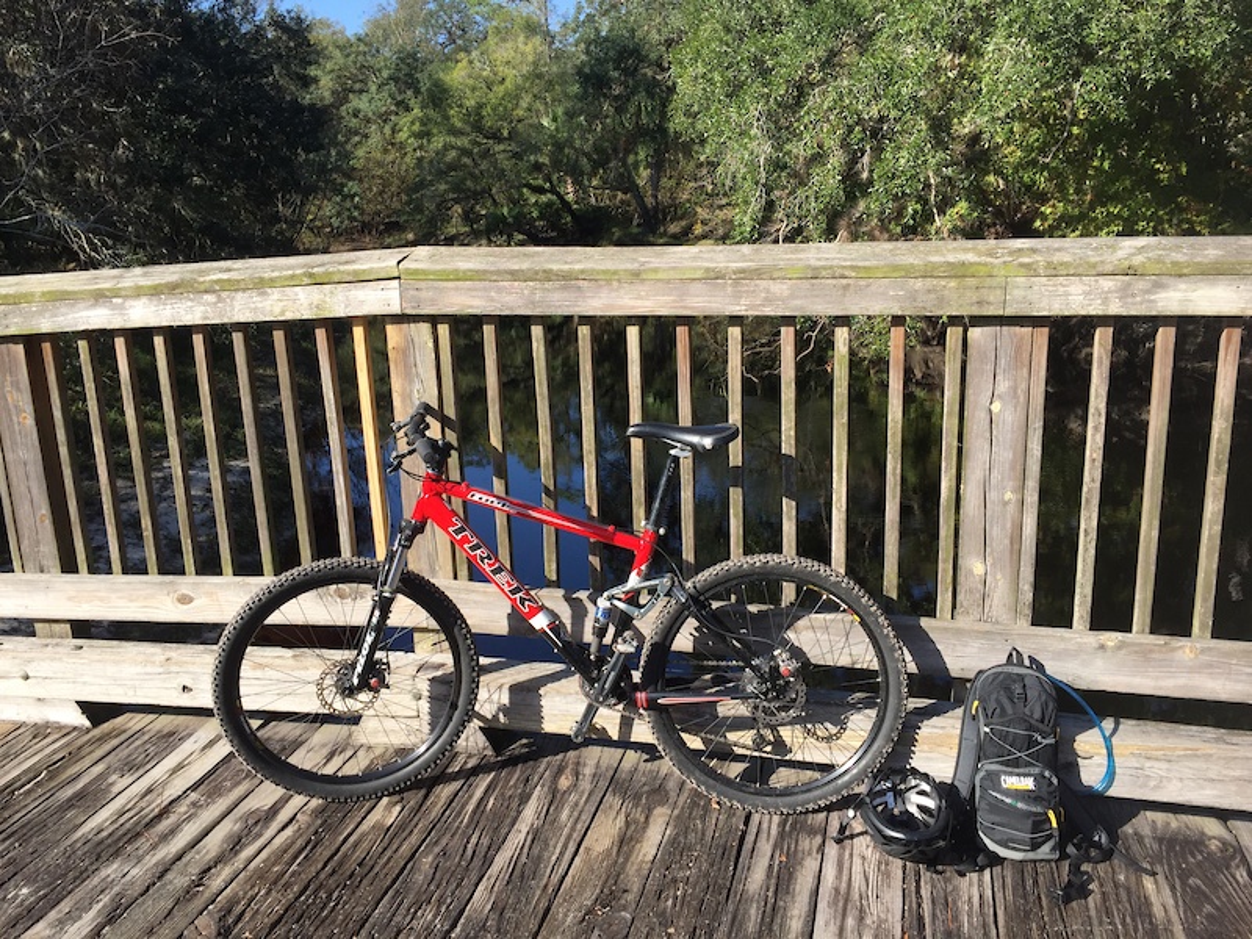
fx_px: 1049
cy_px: 470
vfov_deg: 48.2
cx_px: 626
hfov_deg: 61.7
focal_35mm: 29
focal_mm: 4.15
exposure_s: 1/898
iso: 32
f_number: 2.2
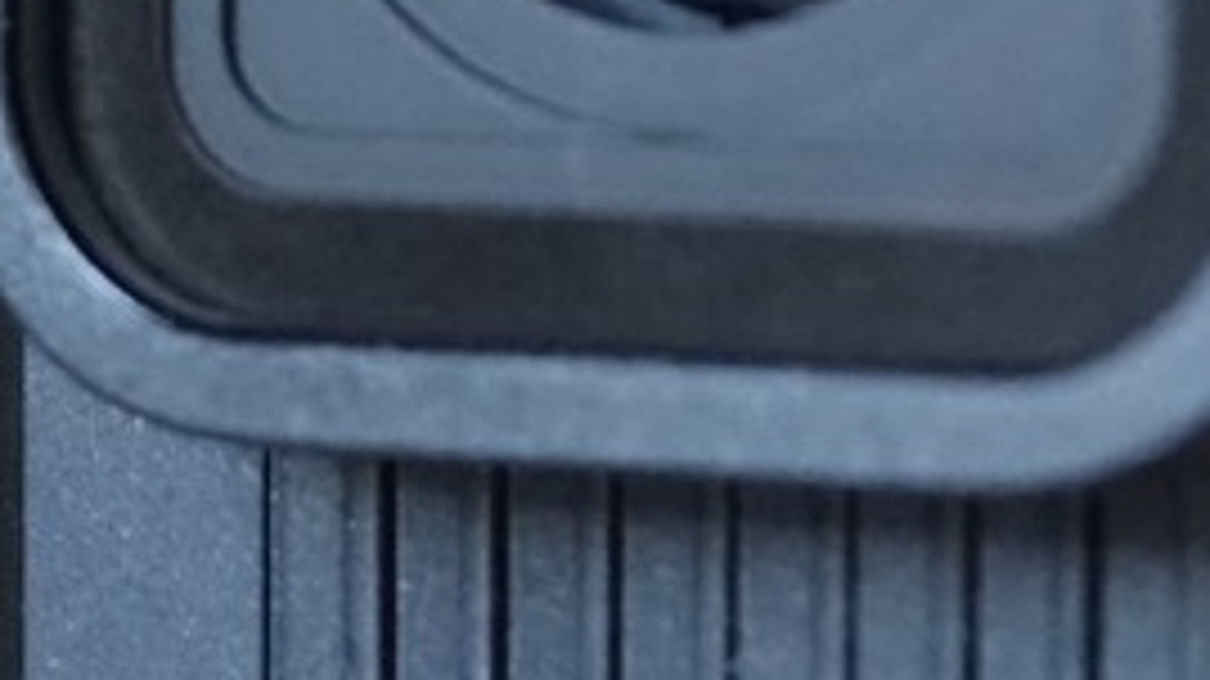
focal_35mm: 249
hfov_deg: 8.7
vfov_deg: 4.9
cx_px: 427
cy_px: 200
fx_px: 7985
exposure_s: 1/125
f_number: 3.2
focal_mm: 18.21
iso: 2000
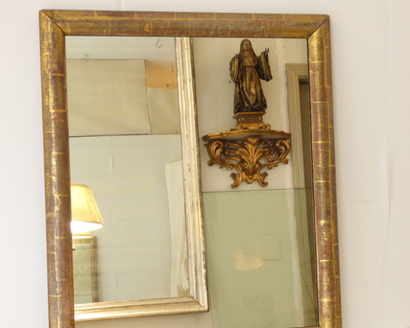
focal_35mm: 74
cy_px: 201
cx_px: 187
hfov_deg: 25.7
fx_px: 898
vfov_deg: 20.7
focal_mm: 9.6
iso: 400
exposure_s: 1/15
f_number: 4.1
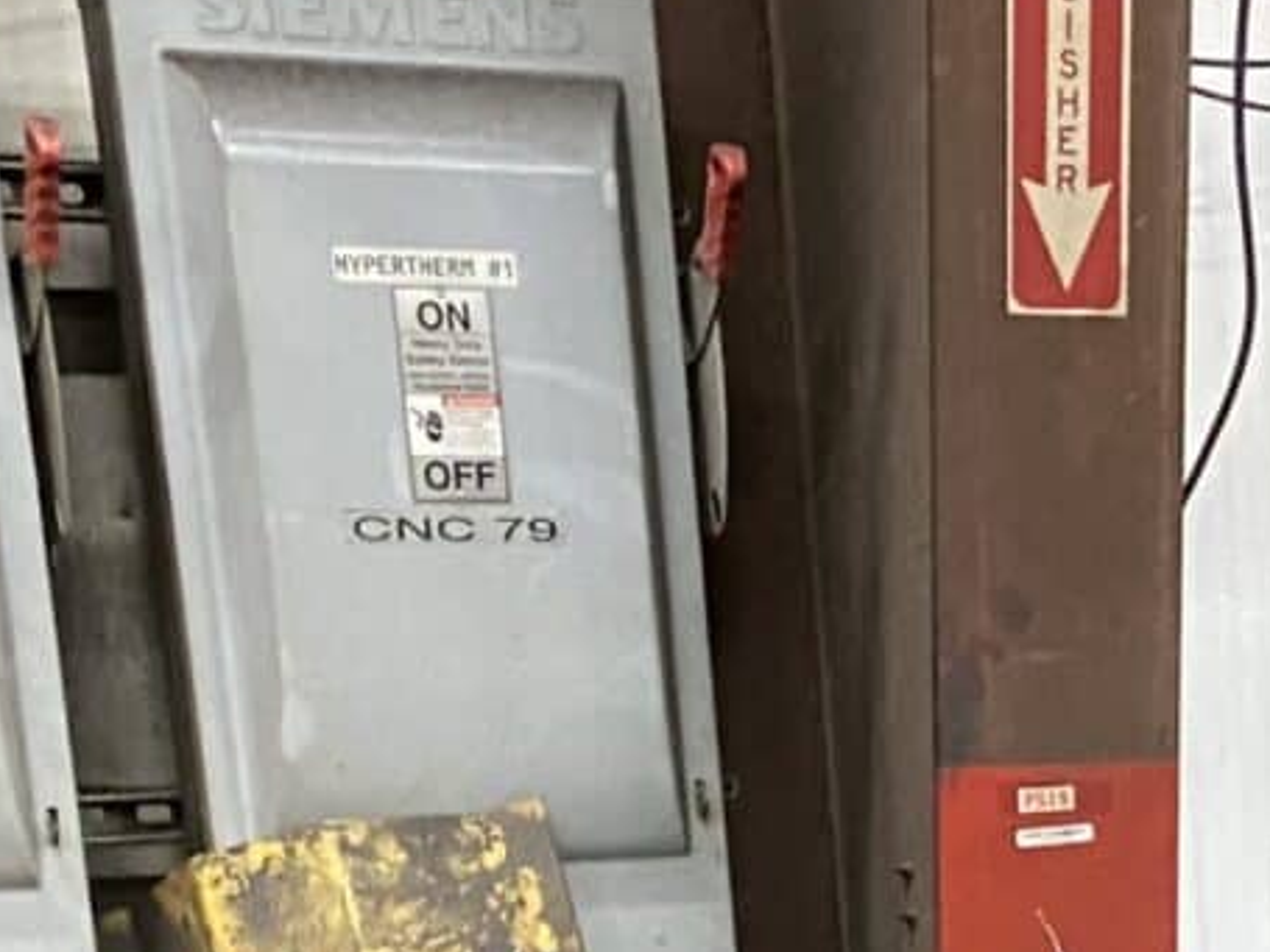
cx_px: 1934
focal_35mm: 117
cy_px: 1884
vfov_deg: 11.4
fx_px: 4291
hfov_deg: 15.5
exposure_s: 1/30
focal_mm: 4.25
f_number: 1.8
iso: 500
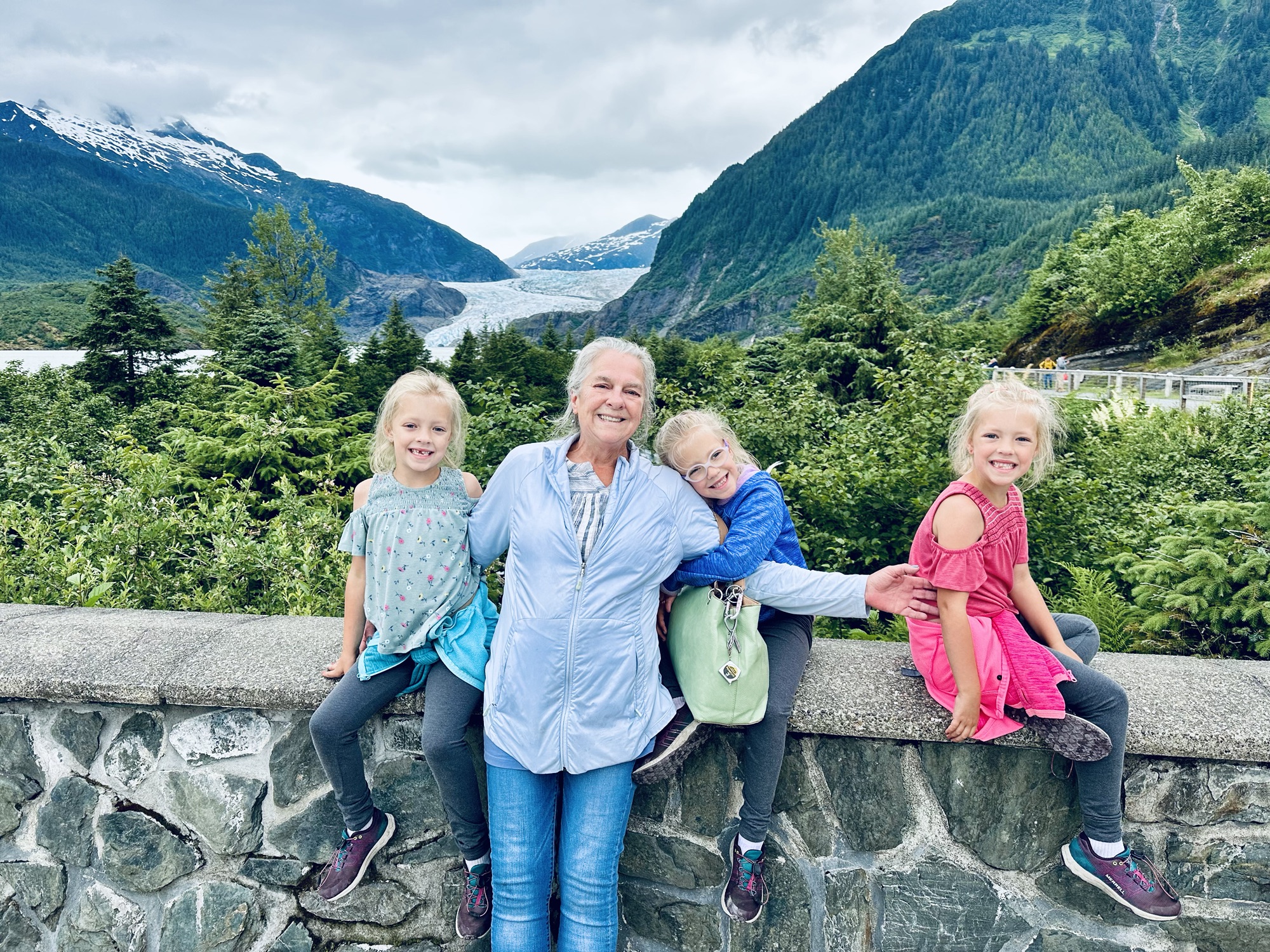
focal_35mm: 24
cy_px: 476
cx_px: 635
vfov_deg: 56.8
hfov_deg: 71.6
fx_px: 881
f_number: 1.78
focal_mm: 6.86
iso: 80
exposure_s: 1/785
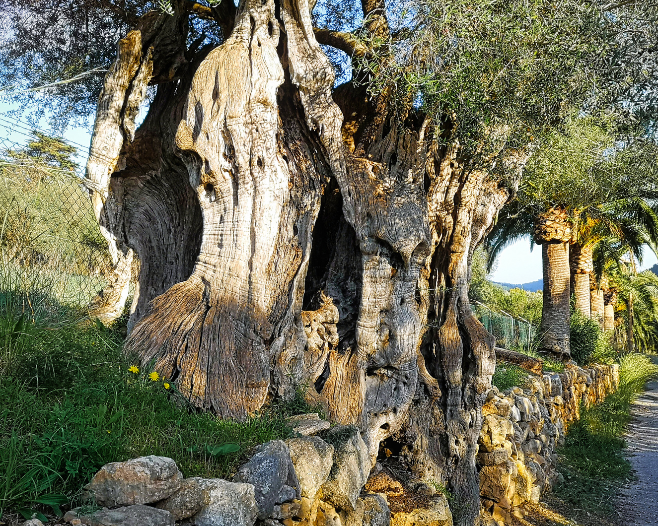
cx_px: 353
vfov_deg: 42.2
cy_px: 260
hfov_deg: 51.5
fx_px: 682
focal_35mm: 35
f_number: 1.8
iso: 50
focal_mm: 5.6
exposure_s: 1/726
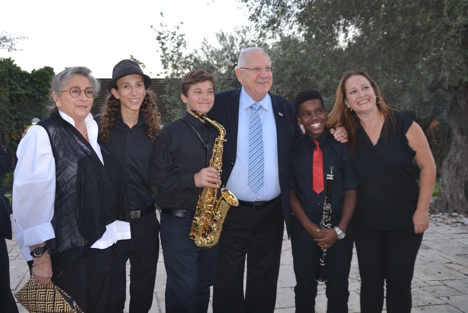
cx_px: 234
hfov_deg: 61.9
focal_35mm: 30
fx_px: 390
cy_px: 156
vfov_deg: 43.7
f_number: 3.5
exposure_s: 1/80
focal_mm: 20
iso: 400
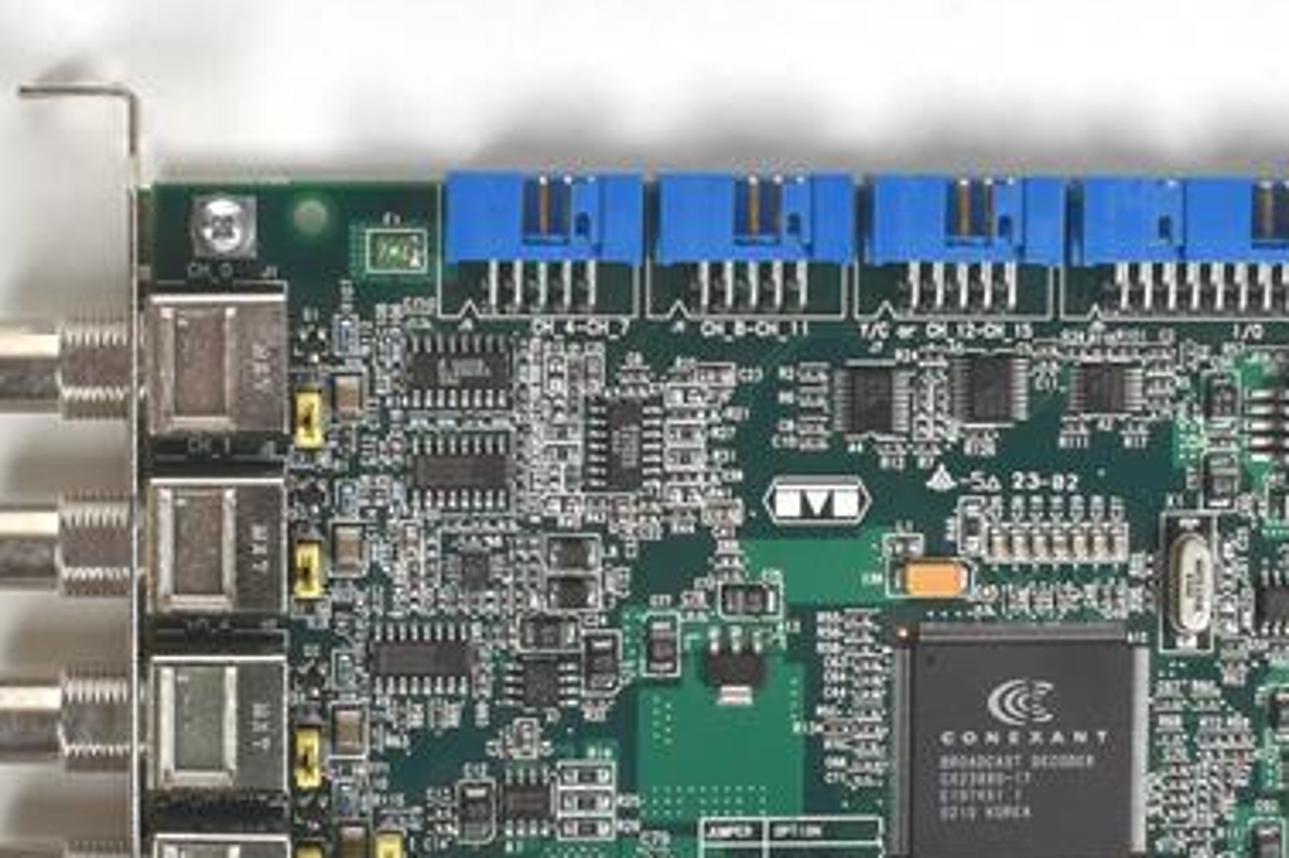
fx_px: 1539
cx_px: 718
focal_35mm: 43
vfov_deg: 30.5
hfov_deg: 45.4
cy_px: 677
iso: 125
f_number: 10
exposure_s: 1/200
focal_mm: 18
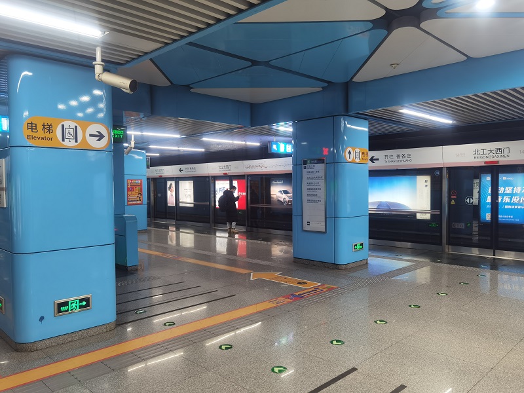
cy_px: 196
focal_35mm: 27
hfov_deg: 65.3
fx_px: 409
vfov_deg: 51.4
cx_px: 262
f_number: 1.9
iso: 200
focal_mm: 6.71
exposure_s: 1/100
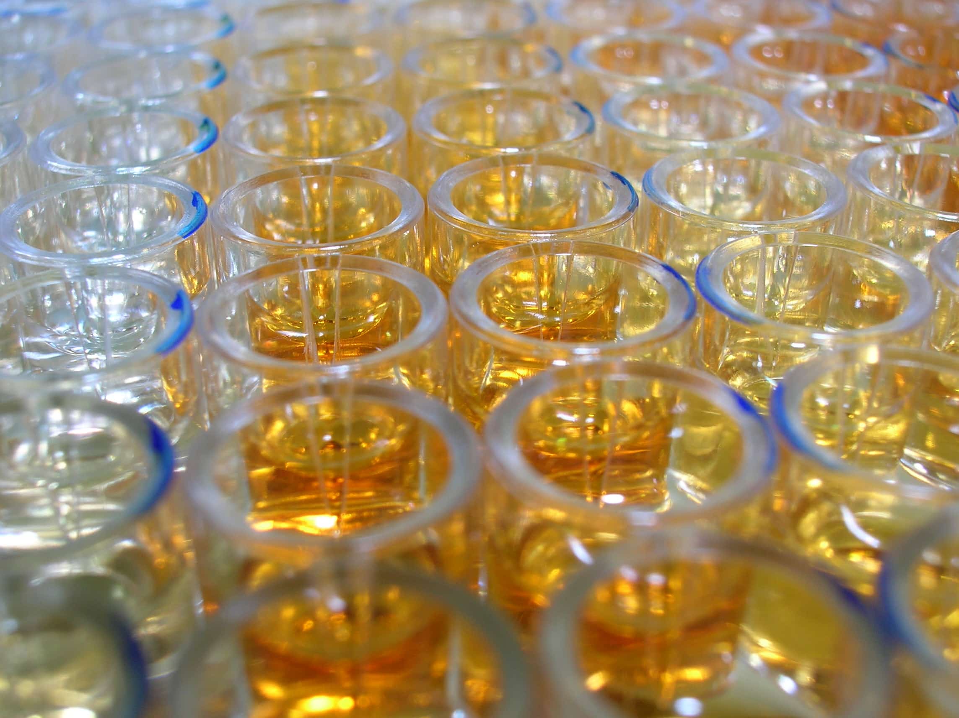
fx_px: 1273
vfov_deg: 31.5
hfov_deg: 41.3
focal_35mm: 46
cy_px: 359
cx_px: 480
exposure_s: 1/60.1
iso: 50
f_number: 5.4
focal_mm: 7.7
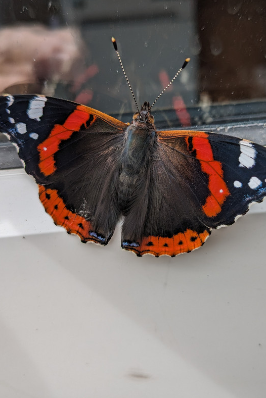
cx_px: 158
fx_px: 421
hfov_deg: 35.0
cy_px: 197
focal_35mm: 38
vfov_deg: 50.7
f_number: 1.73
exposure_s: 1/2336
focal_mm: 4.38
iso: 64
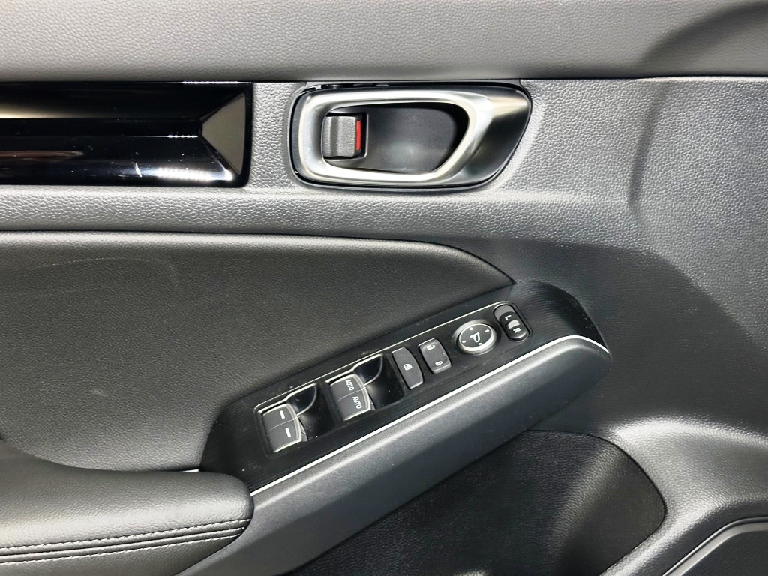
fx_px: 1065
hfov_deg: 39.7
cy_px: 288
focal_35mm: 48
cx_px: 384
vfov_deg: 30.3
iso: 640
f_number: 1.78
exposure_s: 1/30
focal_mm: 6.86
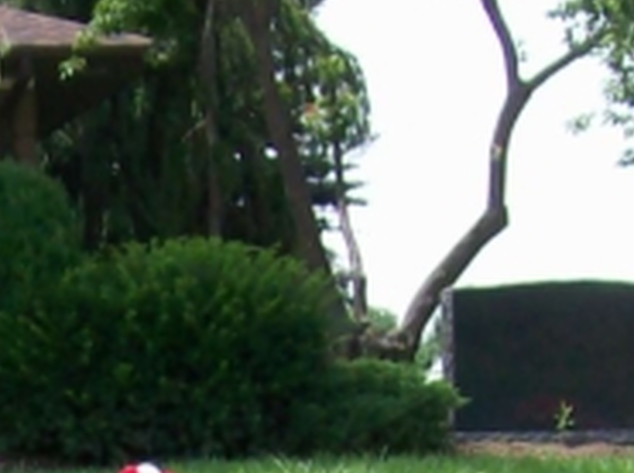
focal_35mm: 195
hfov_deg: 9.9
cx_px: -257
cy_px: 1213
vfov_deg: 7.1
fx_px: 3565
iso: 80
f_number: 2.7
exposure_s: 1/642
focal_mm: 6
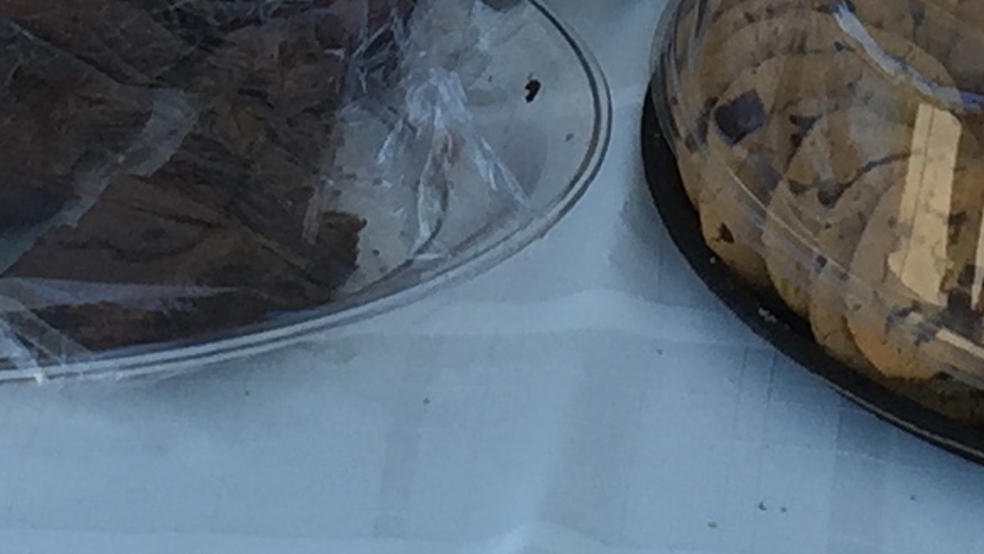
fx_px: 4618
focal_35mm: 177
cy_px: -665
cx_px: 711
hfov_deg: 12.1
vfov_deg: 6.6
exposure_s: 1/520
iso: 32
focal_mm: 4.15
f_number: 2.2
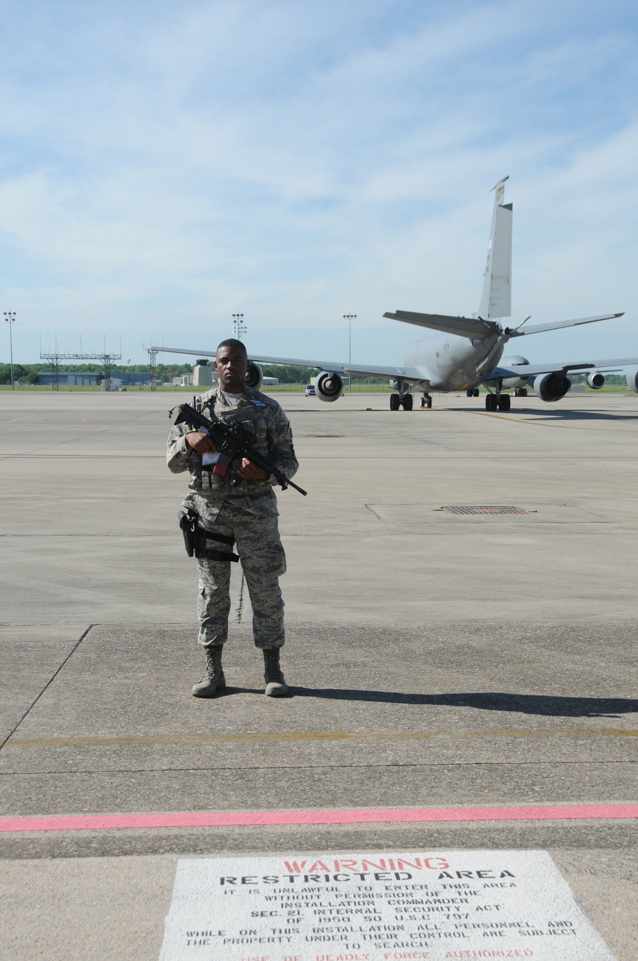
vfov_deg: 39.6
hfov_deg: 26.9
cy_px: 528
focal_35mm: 50
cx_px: 351
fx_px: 1333
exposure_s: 1/1000
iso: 200
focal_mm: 28
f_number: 6.3
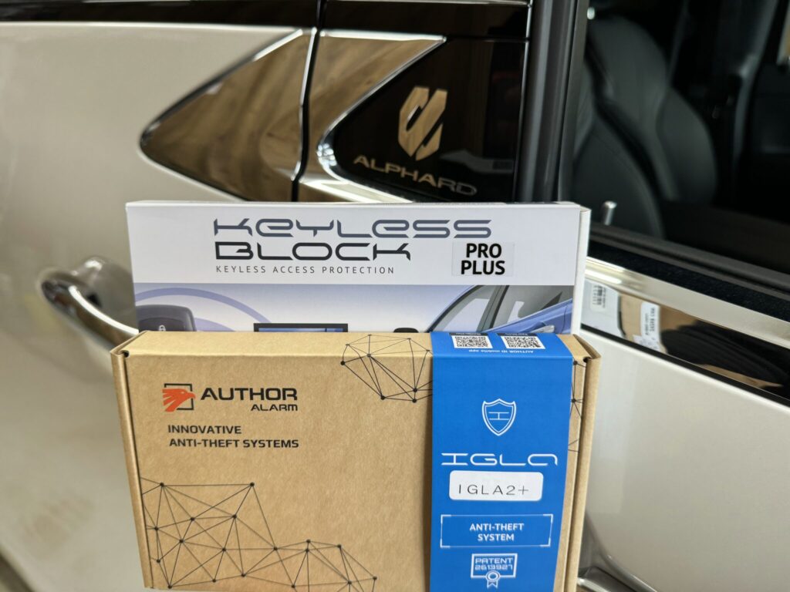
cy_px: 296
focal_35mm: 24
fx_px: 548
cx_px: 395
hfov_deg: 71.6
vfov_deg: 56.8
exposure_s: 1/100
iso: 64
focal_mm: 6.86
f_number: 1.78
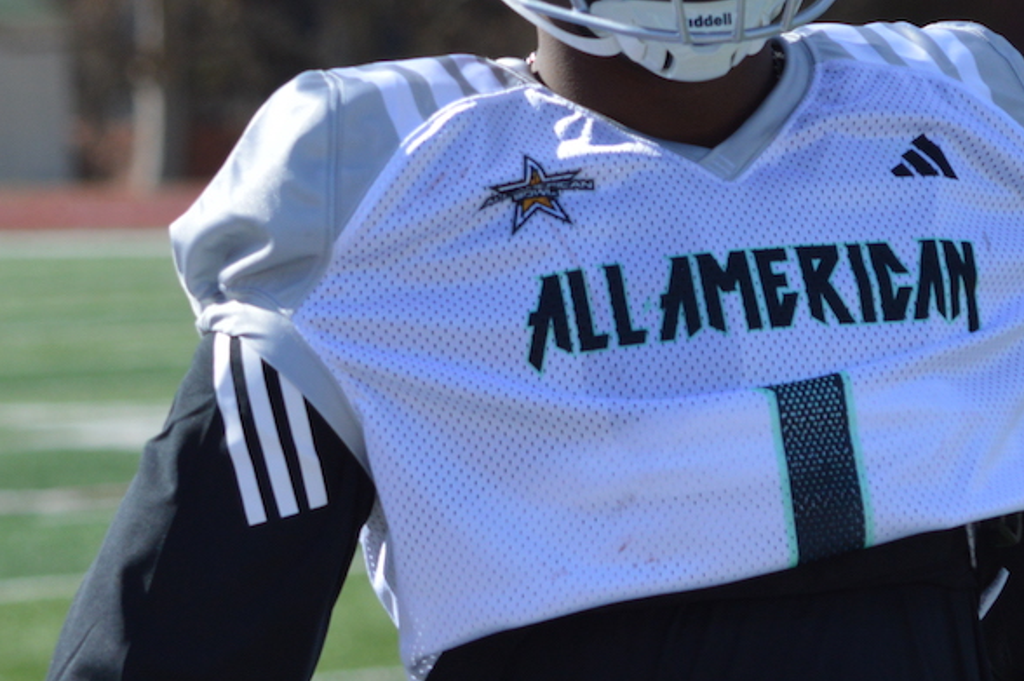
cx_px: 686
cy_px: 272
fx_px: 10089
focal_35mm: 355
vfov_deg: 3.9
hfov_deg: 5.8
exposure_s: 1/1600
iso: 400
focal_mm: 116
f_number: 6.3
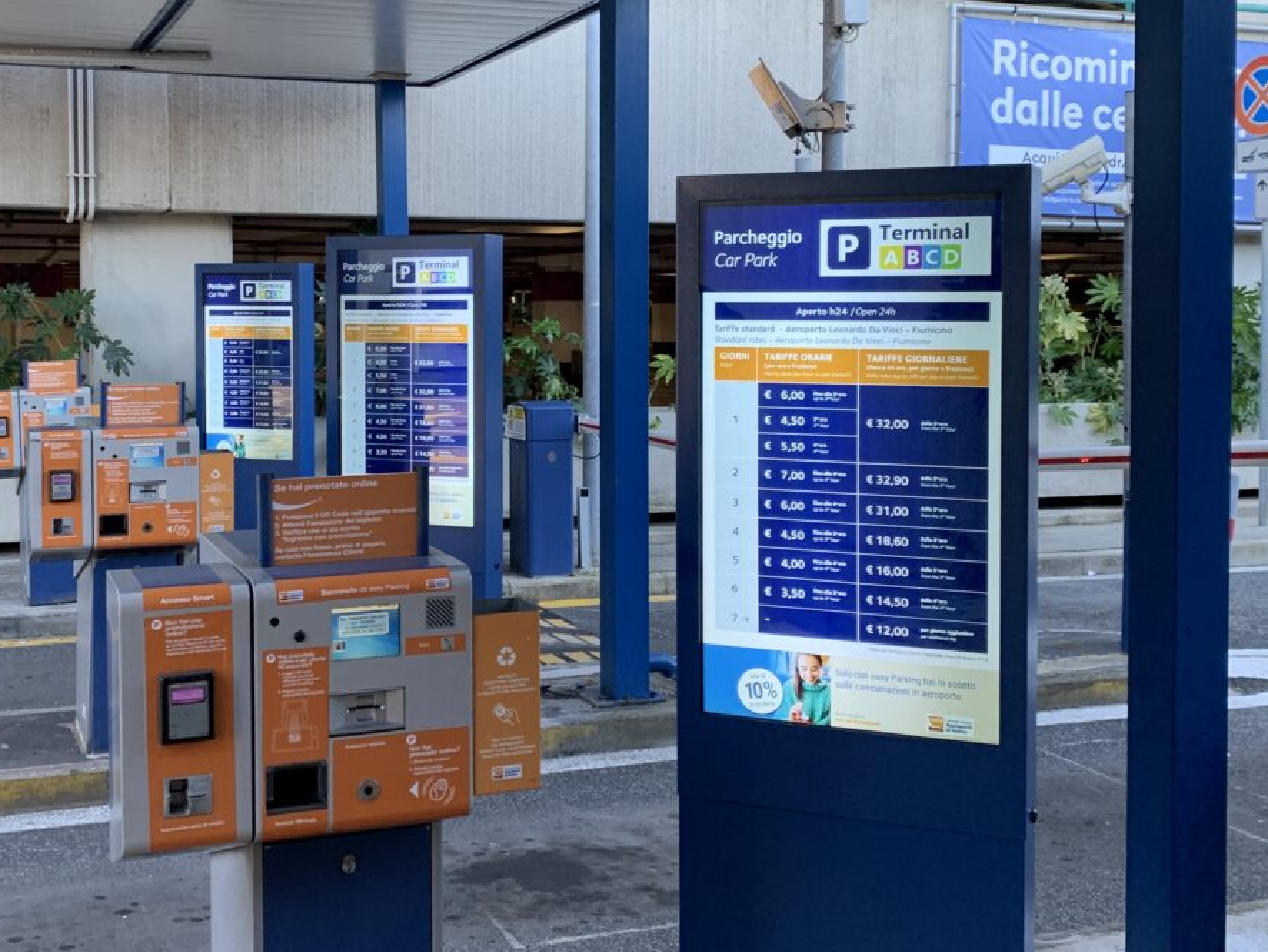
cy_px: 343
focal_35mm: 45
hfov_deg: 41.9
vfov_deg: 32.0
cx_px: 509
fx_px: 1649
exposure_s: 1/122
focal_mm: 4.25
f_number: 1.8
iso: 64
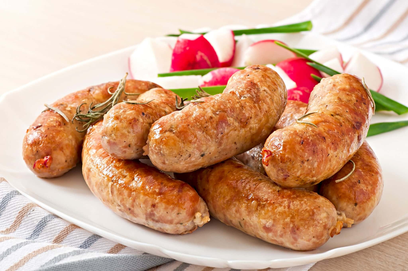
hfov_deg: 13.1
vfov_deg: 8.7
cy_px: 136
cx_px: 204
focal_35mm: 158
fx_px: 1783
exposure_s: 1/200
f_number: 11
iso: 100
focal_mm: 105
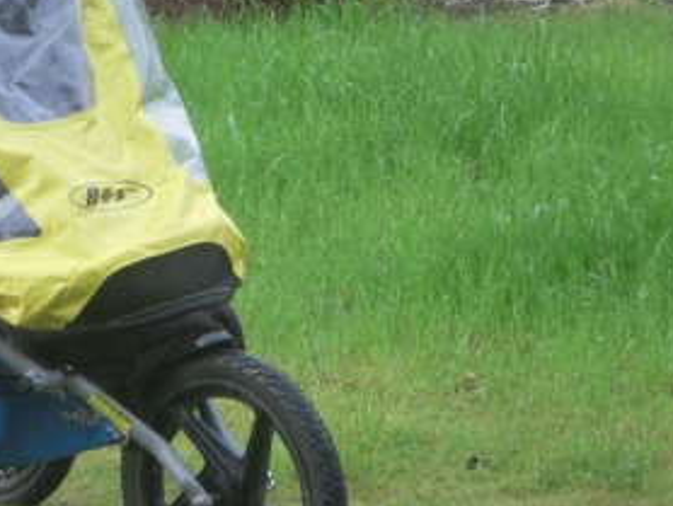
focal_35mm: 205
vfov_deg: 7.3
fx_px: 3989
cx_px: 247
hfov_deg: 9.6
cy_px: 304
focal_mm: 18.9
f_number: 4.2
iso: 200
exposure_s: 1/60
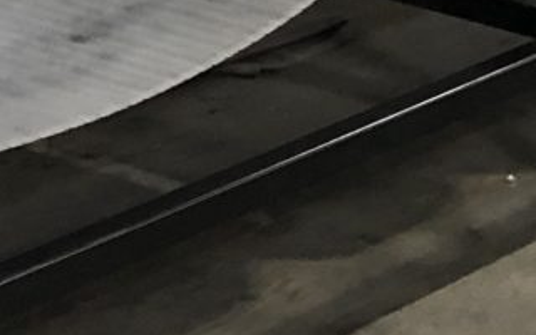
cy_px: -518
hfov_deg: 10.9
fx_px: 2775
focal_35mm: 190
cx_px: 616
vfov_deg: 6.5
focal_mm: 3.99
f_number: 1.8
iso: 64
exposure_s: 1/15
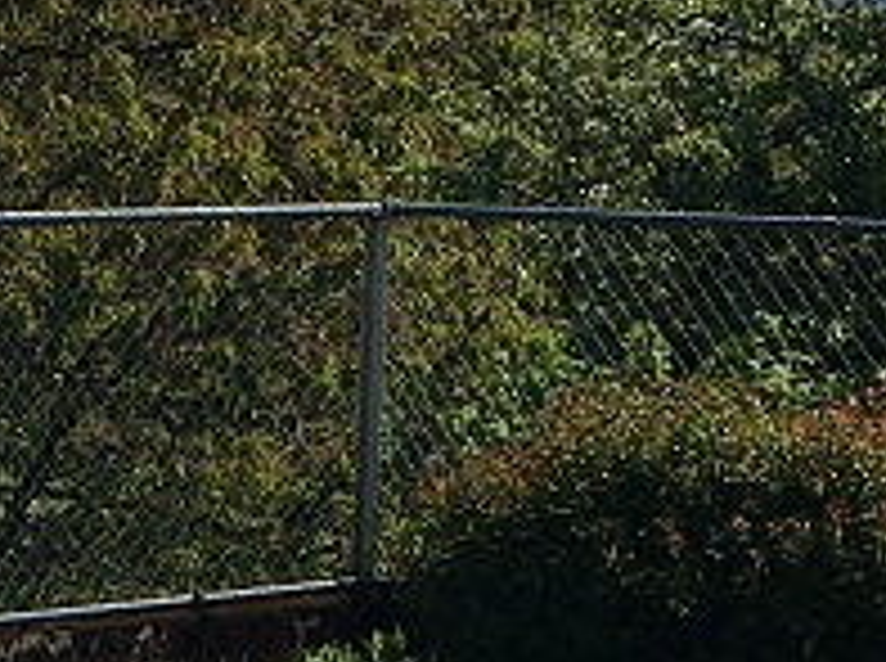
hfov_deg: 11.0
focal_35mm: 177
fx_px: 4522
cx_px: -225
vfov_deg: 8.1
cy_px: 1153
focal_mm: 4.15
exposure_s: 1/3077
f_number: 2.2
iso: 25
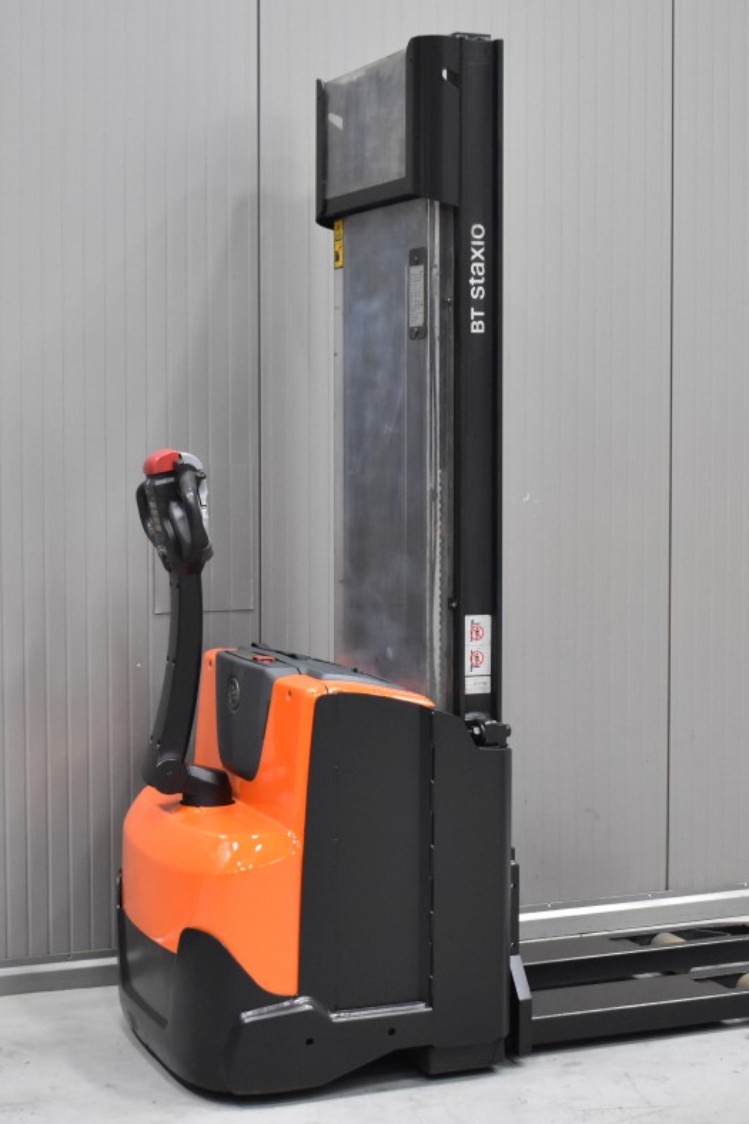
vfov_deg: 31.4
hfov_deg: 21.2
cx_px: 384
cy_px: 556
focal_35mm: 64
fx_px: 1998
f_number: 4.5
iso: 1600
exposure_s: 1/50
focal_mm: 28
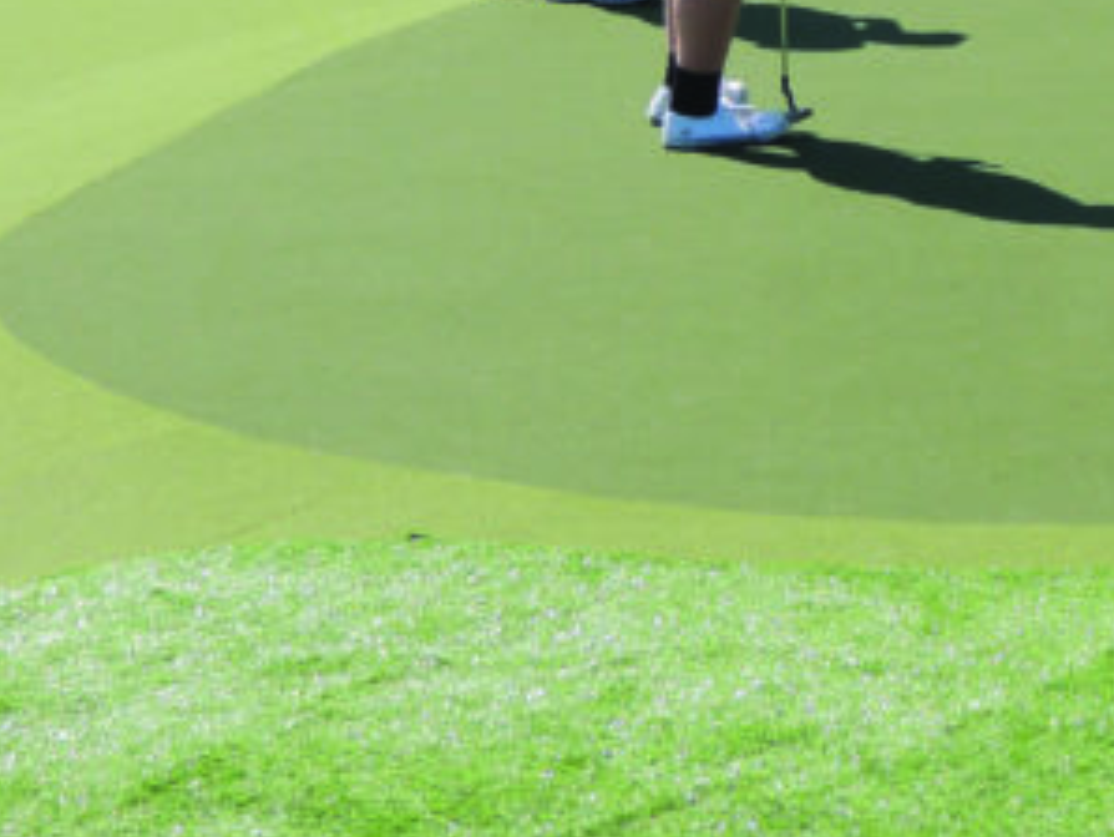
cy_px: -157
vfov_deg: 11.6
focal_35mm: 126
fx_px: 4058
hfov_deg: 15.3
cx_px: 1189
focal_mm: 8.3
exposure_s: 1/800
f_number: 3.5
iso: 100
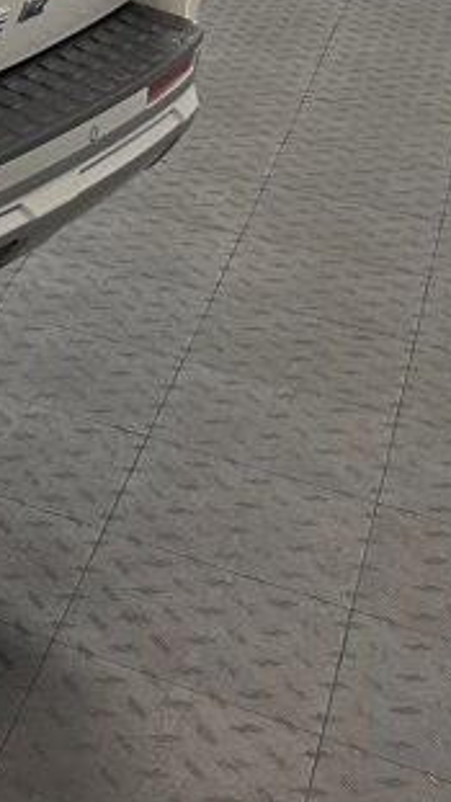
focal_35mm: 86
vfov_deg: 23.3
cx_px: -838
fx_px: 1828
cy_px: -75
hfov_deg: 10.6
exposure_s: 1/60
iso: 200
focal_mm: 6.86
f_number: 1.78
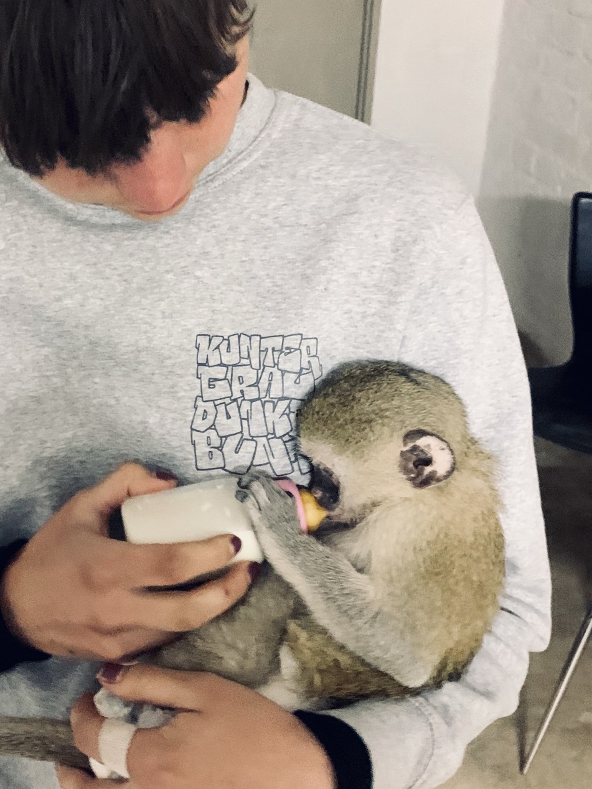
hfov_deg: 34.1
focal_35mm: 42
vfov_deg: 44.8
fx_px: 958
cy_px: 361
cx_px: 201
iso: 800
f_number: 1.8
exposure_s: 1/30
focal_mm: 4.25
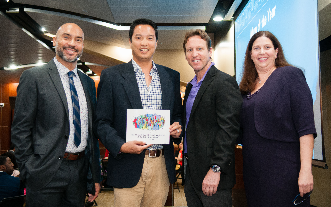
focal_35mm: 48
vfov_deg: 27.1
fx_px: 429
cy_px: 98
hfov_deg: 42.2
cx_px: 165
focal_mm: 31
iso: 800
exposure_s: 1/60
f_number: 2.8
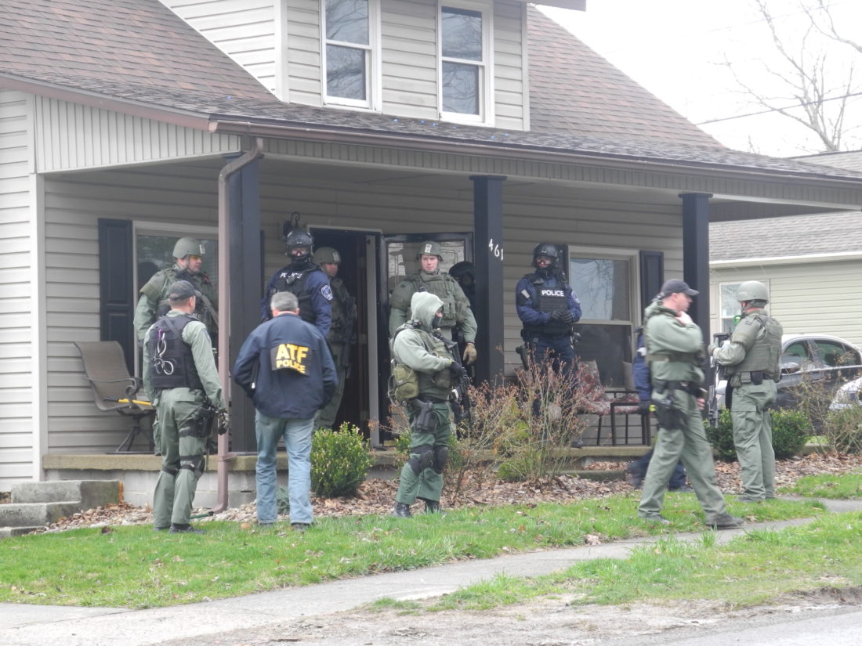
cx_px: 431
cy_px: 323
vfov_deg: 12.5
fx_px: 2963
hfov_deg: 16.6
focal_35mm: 119
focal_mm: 25.4
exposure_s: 1/30
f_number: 4.5
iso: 160
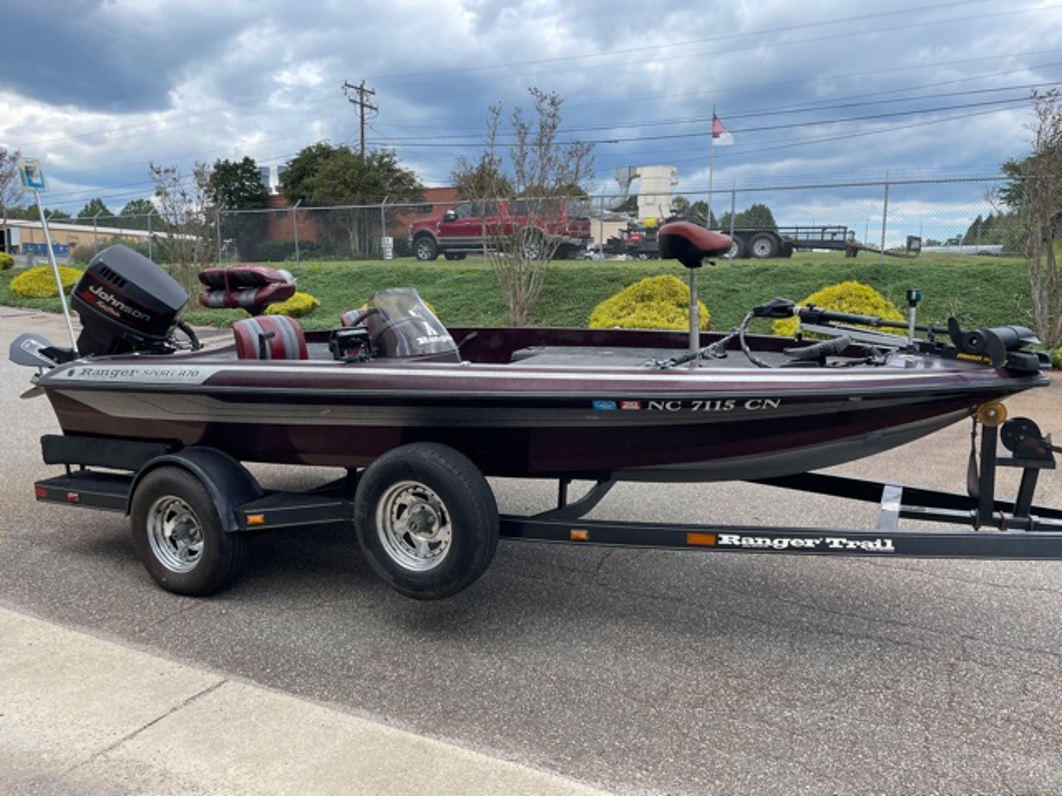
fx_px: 798
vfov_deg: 53.1
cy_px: 398
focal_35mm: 26
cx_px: 531
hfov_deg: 67.3
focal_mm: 4.2
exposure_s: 1/1033
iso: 32
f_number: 1.6
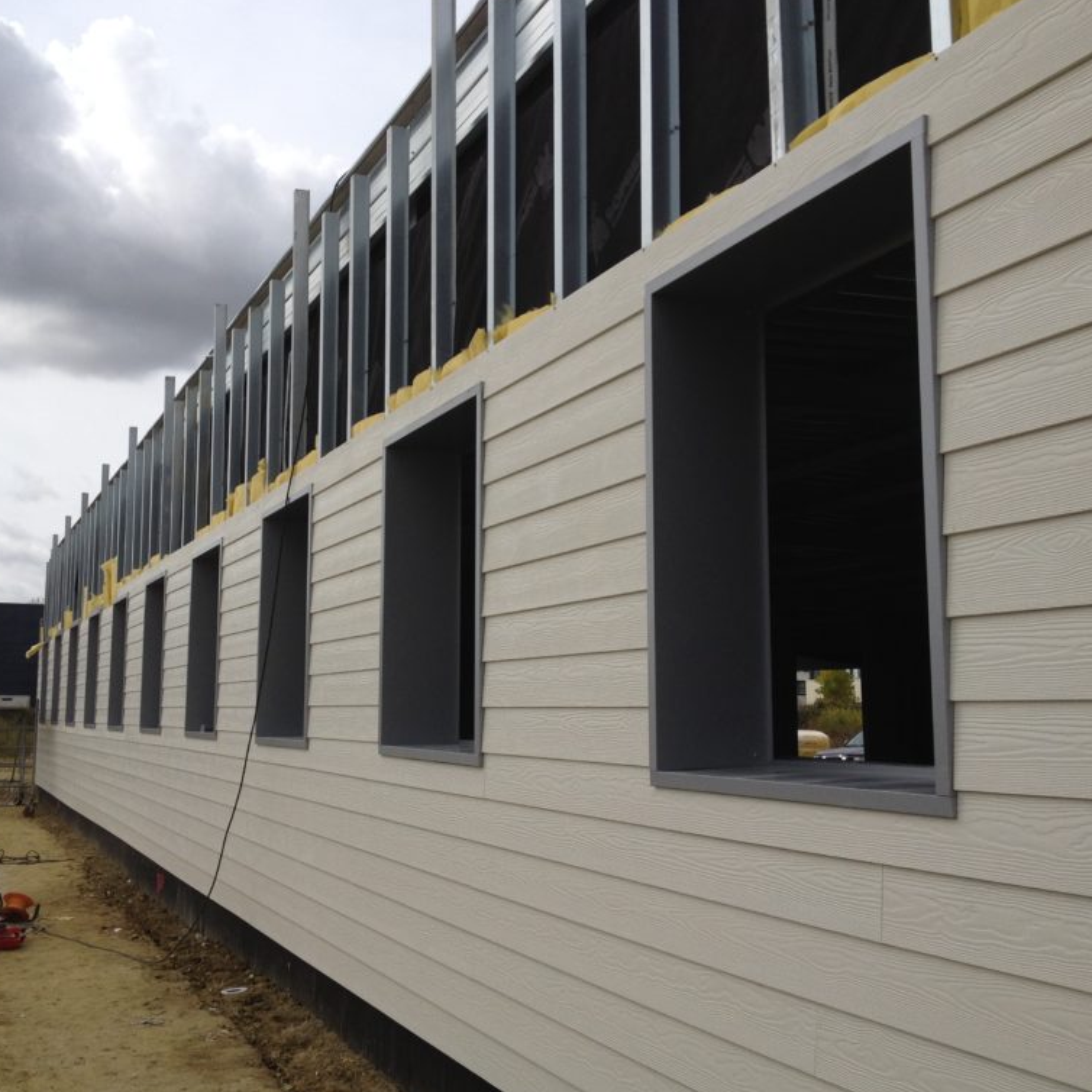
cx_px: 443
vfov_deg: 40.0
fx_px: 1499
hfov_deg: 39.9
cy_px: 547
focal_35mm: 42
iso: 64
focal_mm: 4.28
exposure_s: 1/2513
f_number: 2.4
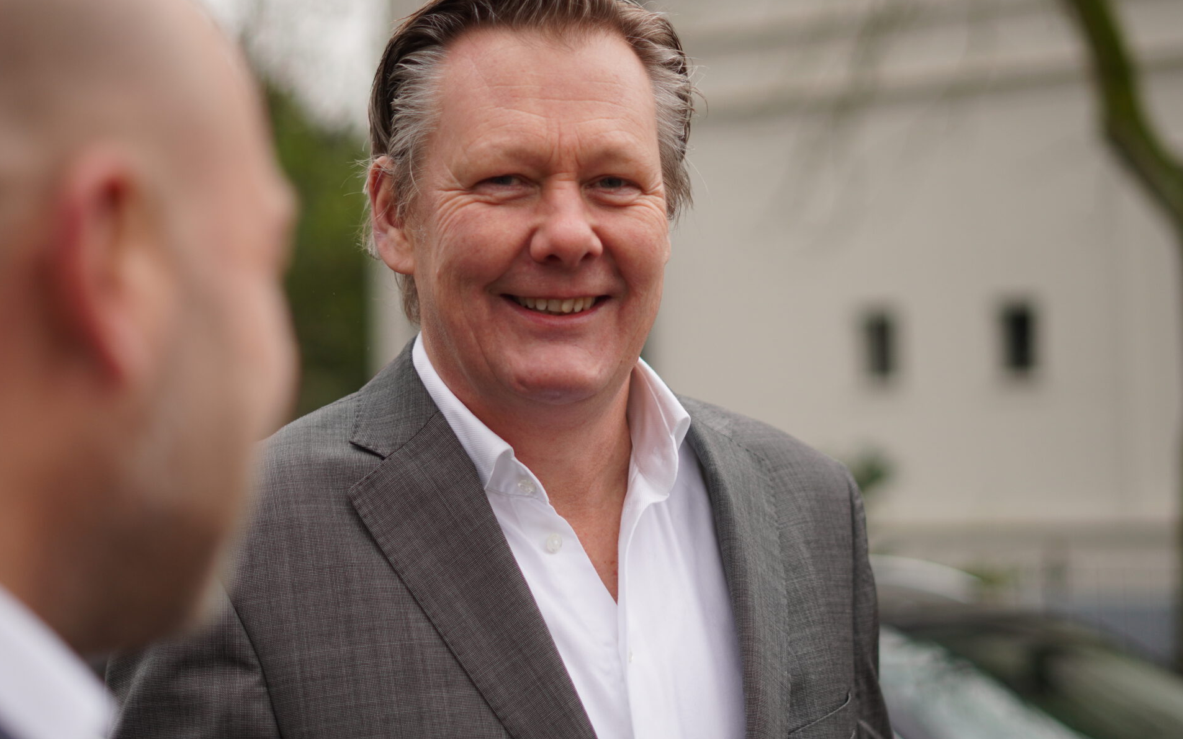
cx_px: 589
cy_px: 343
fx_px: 2482
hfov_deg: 26.8
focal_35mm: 77
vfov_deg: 16.9
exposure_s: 1/800
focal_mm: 50
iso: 200
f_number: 1.8
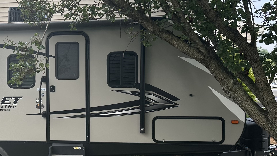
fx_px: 404
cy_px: 93
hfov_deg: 35.9
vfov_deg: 21.8
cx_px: 36
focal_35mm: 55
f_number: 1.78
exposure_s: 1/128
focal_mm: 6.86
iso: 64
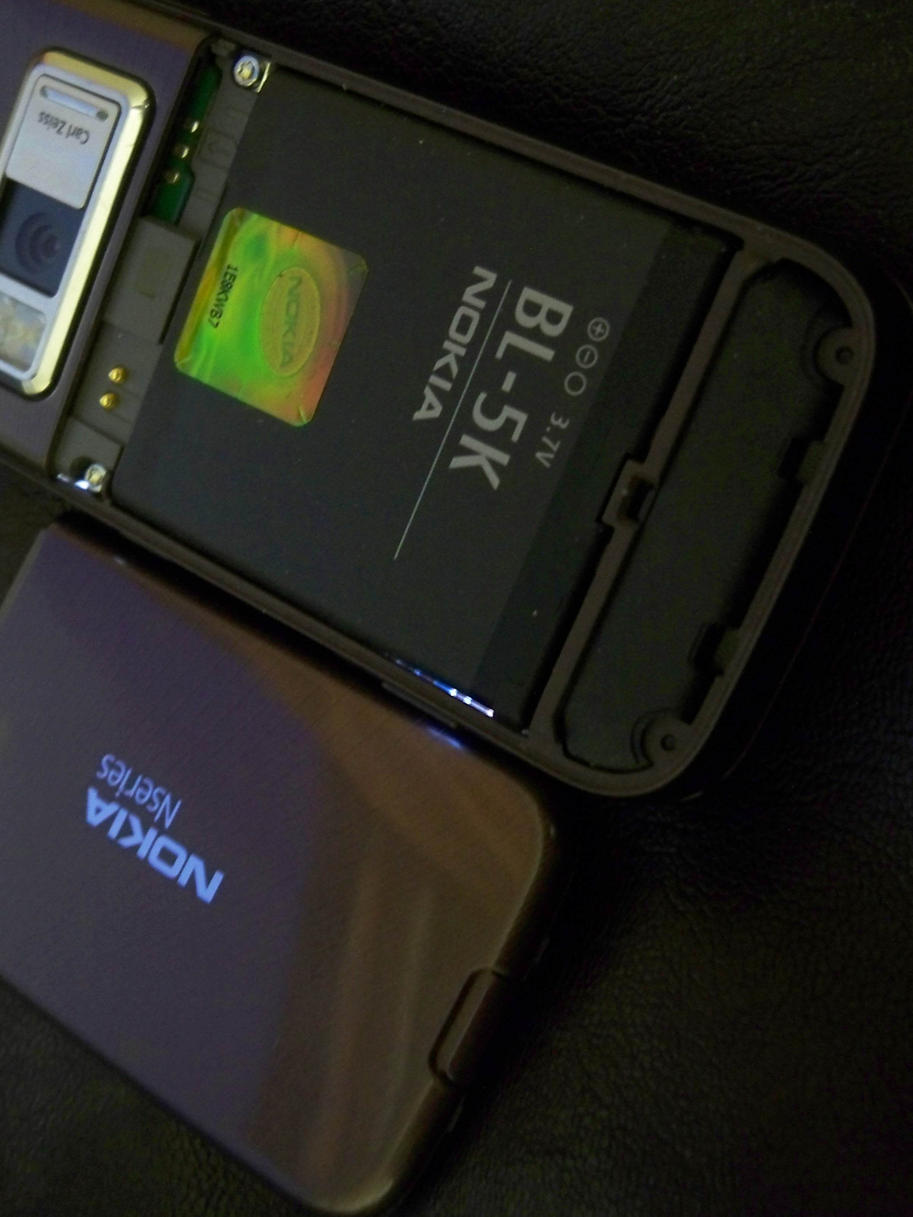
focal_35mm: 46
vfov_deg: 41.1
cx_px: 362
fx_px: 1618
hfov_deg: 31.4
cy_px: 523
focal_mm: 7.9
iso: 400
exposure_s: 1/2
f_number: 3.1
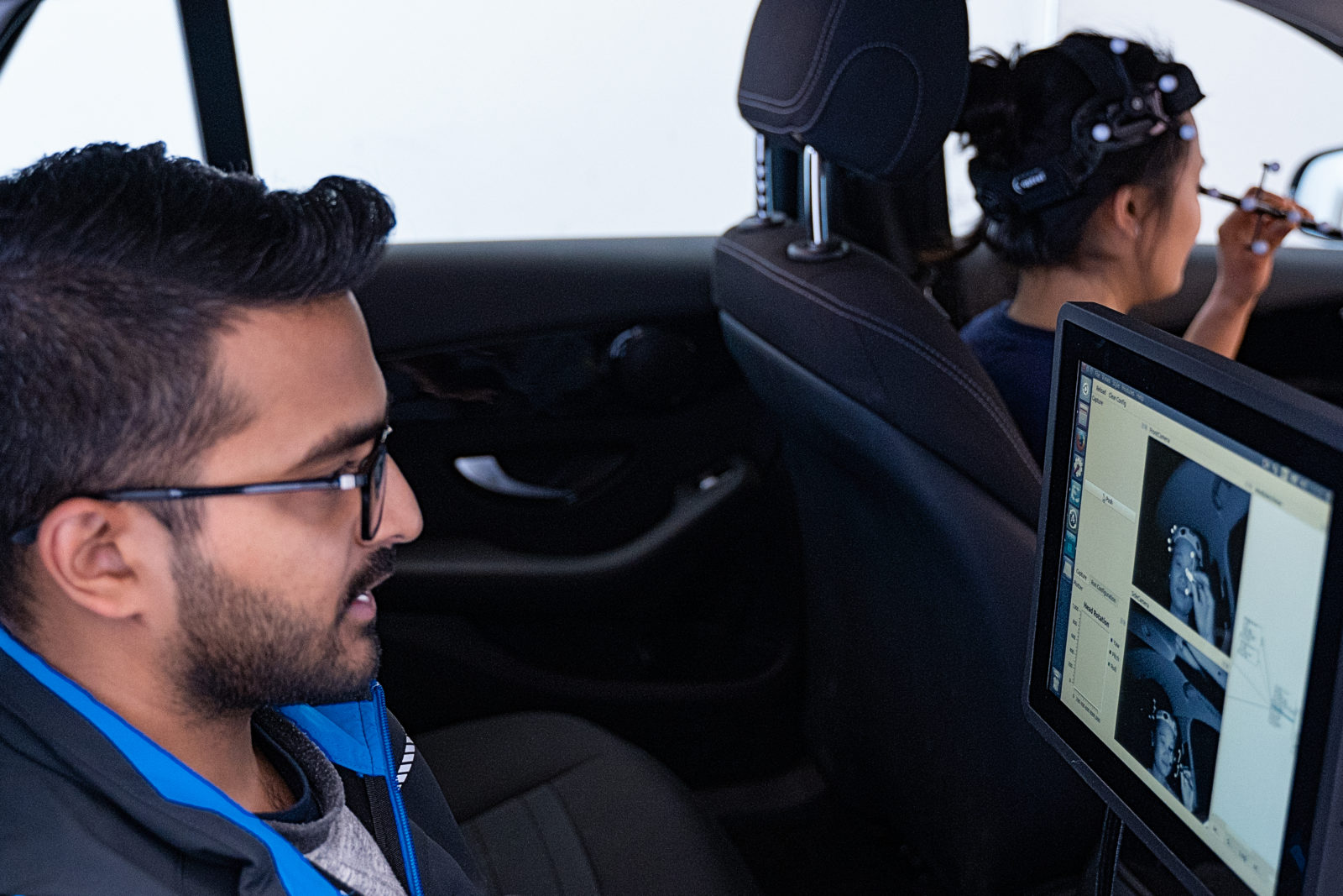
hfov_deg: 46.4
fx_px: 1567
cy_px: 448
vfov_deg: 31.9
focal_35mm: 42
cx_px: 672
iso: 2000
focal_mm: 28
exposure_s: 1/100
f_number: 2.8
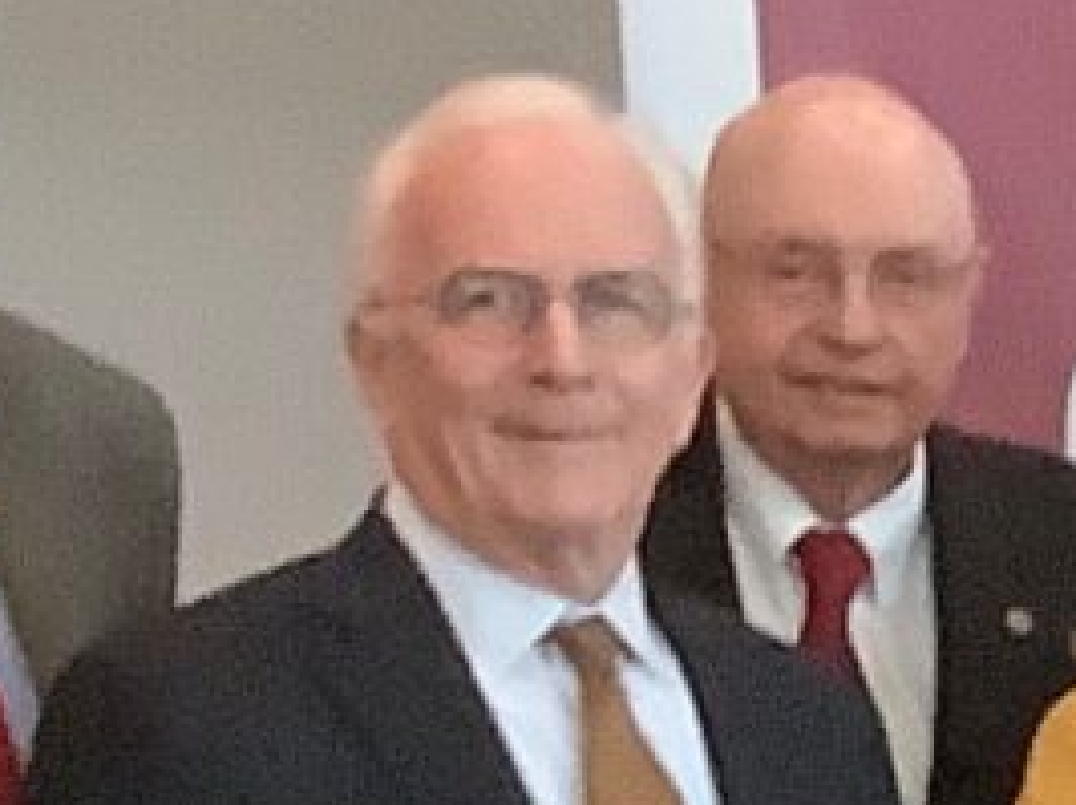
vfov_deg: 6.1
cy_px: 1377
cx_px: 3244
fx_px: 7422
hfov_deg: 7.3
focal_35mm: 239
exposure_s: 1/30
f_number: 2.4
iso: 400
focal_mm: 3.3
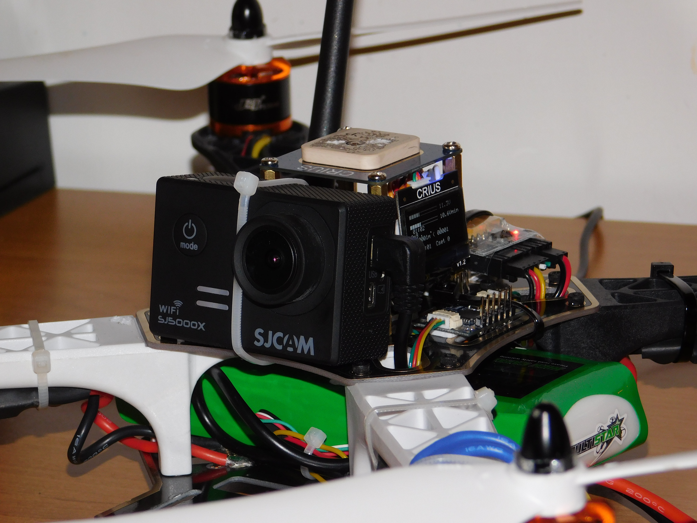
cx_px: 348
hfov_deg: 11.6
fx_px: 3423
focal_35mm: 170
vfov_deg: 8.7
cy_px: 262
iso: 200
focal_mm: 30.1
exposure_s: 1/60
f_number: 5.3
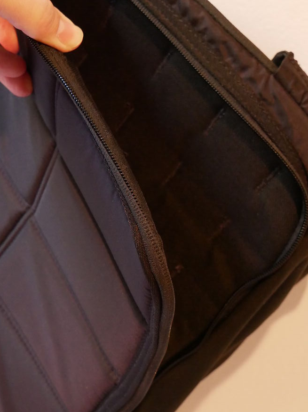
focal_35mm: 63
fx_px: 748
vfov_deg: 30.7
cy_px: 191
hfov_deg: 23.2
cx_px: 178
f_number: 4.1
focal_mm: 20
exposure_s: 1/60
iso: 2500
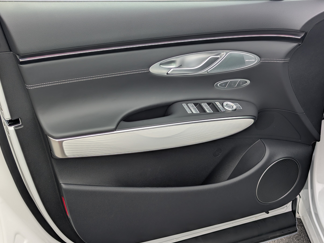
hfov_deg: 37.5
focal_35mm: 51
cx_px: 161
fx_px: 477
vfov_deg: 28.6
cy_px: 128
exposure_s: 1/382
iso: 45
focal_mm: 6.81
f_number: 1.85
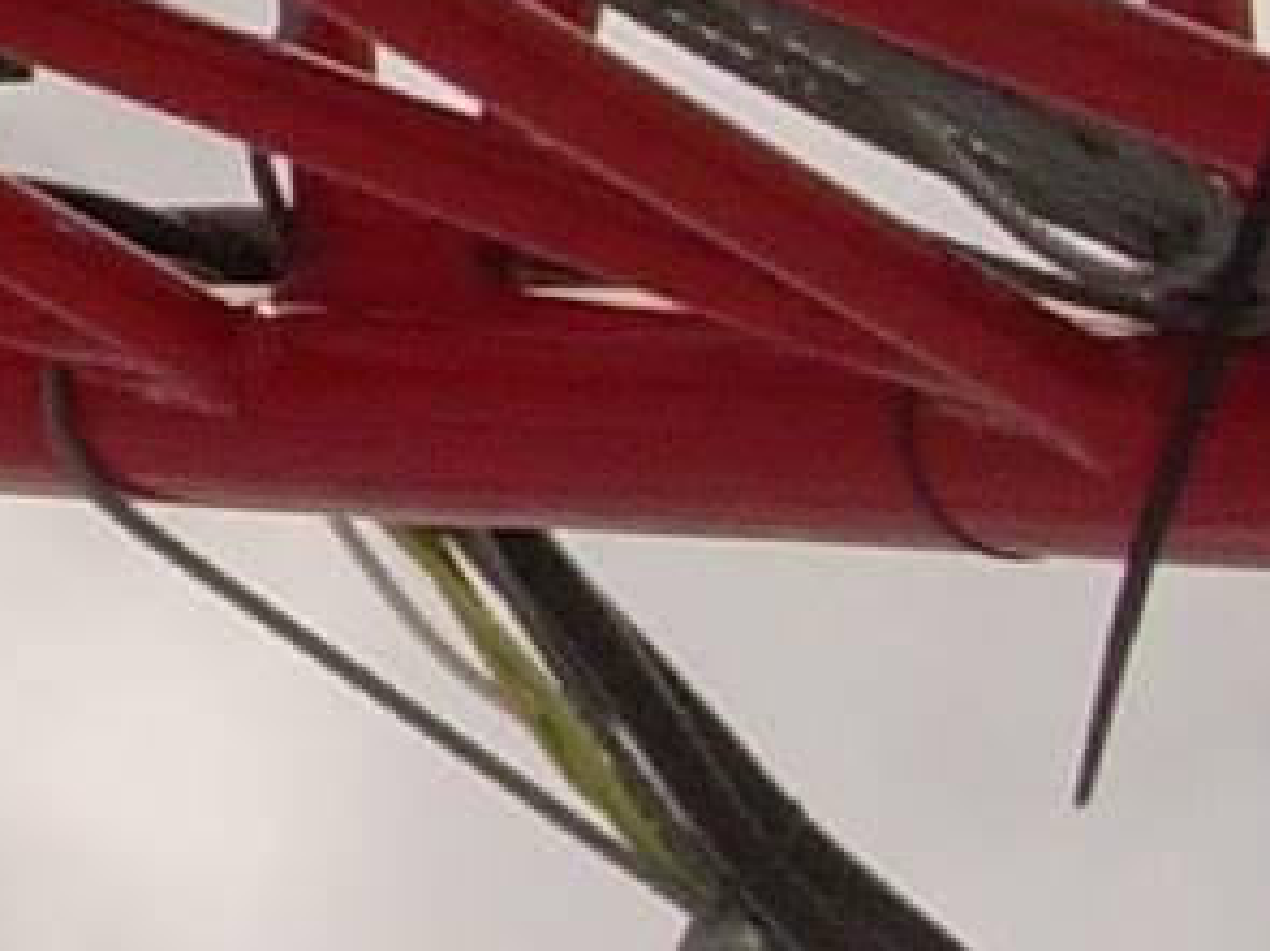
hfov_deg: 6.3
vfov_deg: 5.0
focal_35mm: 293
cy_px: -645
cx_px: -2256
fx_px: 10745
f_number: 4.8
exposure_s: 1/1773
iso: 79
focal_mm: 7.8
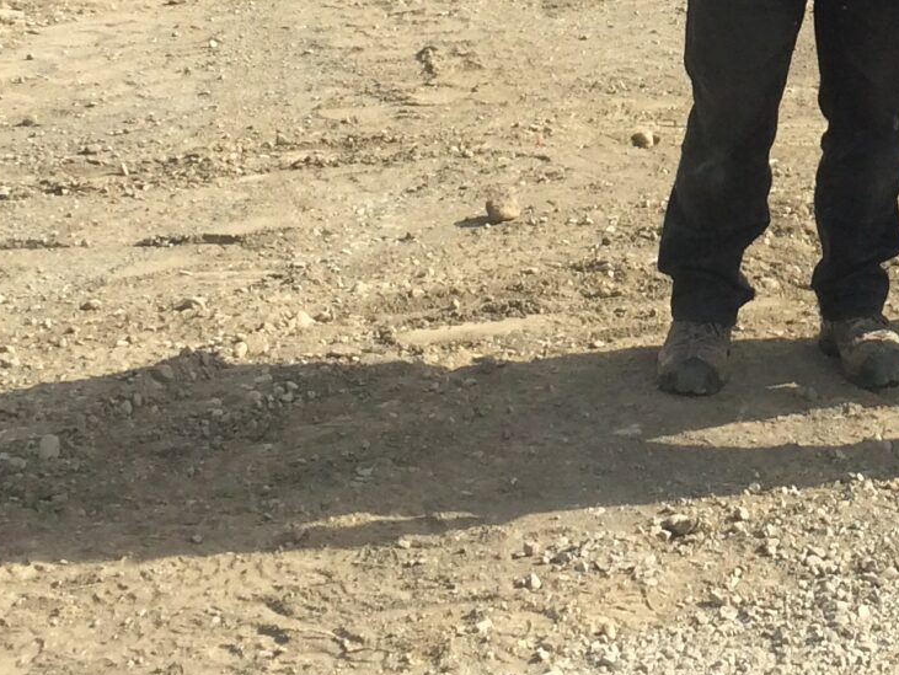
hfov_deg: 18.0
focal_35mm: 105
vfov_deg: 13.3
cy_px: -364
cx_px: 1011
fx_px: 2728
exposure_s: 1/1466
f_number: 2.2
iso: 40
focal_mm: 4.12
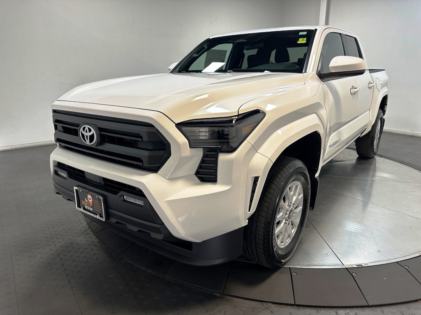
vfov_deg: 56.8
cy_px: 158
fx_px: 292
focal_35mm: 24
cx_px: 210
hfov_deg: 71.6
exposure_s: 1/60
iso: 160
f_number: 1.78
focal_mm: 6.86
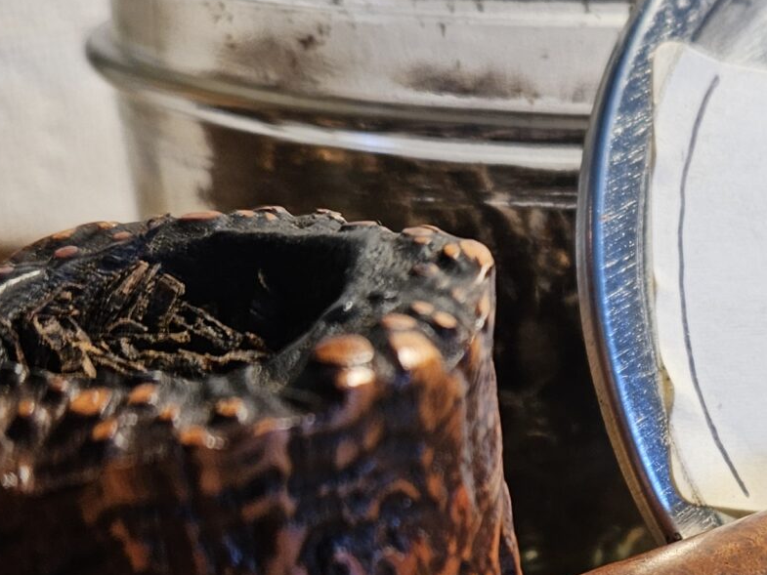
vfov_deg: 19.4
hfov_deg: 24.9
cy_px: 495
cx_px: 753
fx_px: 1662
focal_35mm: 75
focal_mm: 5.4
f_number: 1.8
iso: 64
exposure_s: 1/120
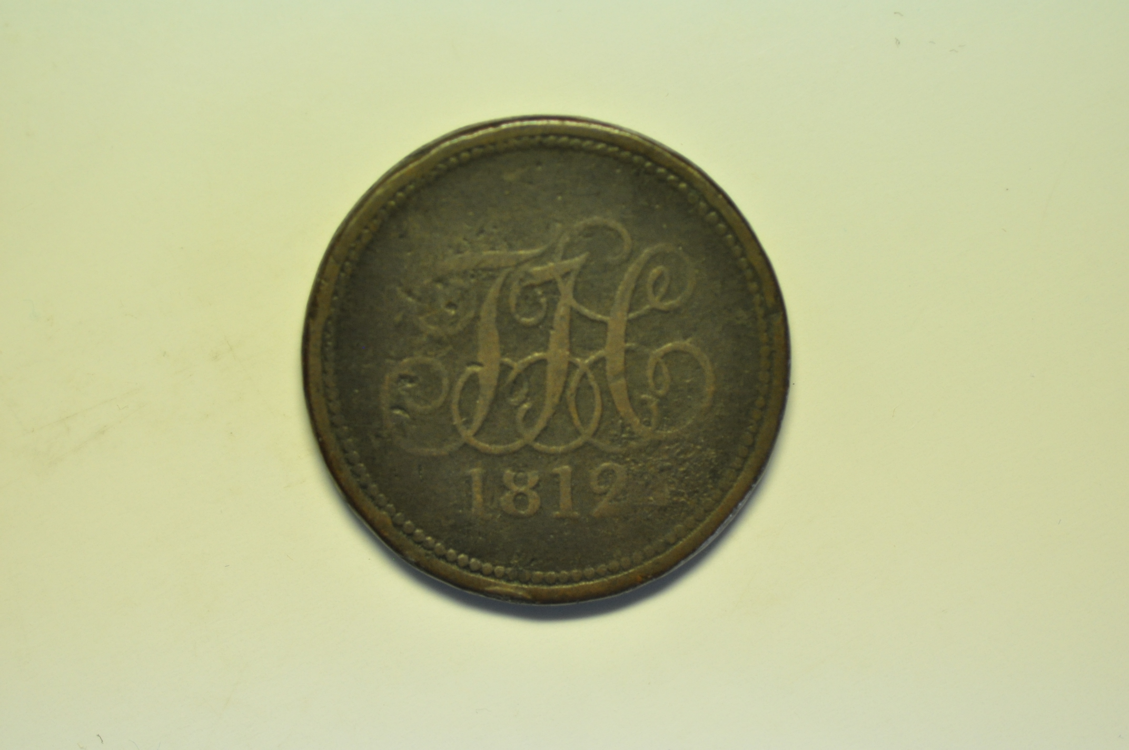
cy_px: 375
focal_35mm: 90
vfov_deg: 15.2
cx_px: 564
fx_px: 2819
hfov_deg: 22.6
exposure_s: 1/250
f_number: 4
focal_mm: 60
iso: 800
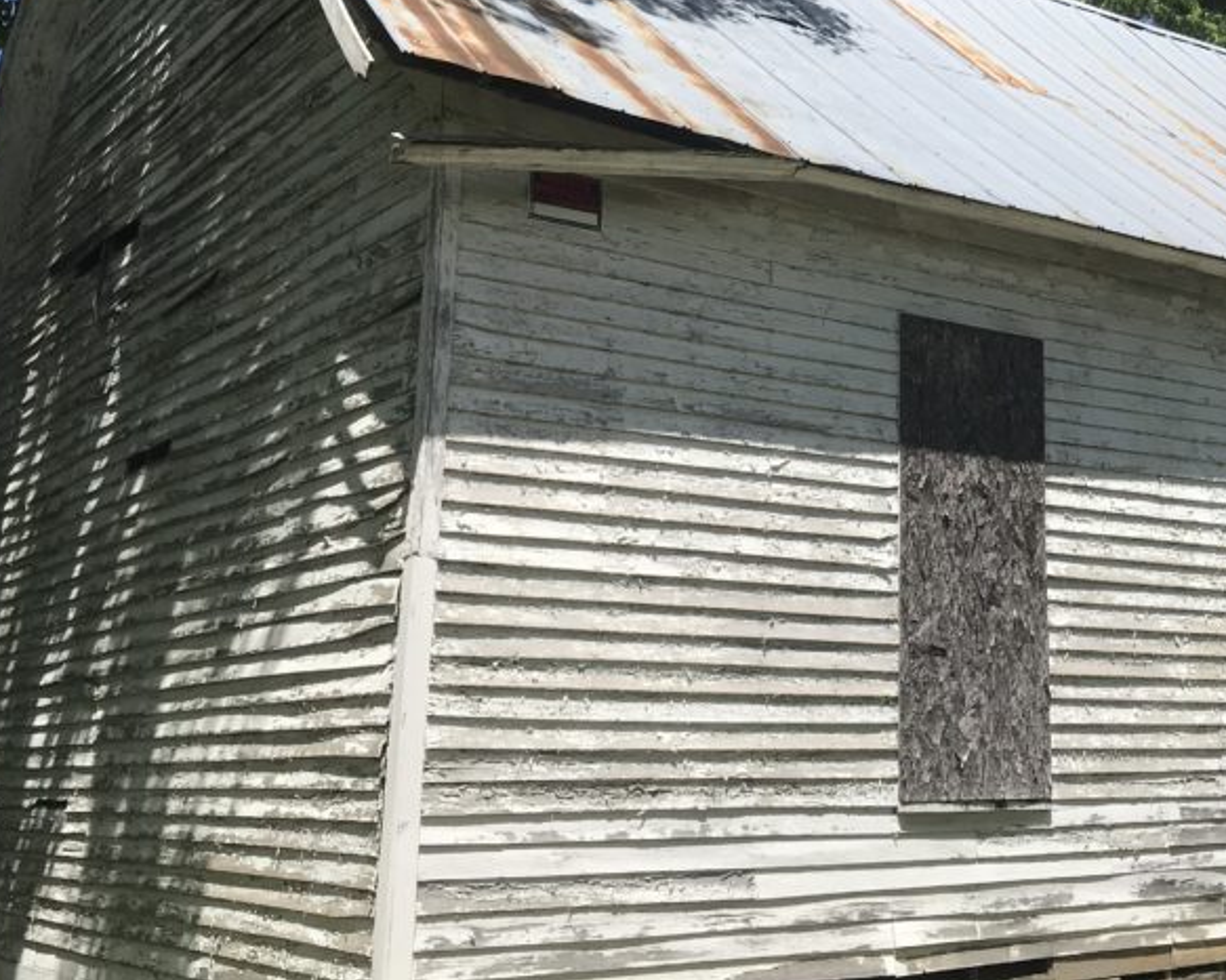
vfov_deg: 31.3
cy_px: 376
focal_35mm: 48
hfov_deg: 38.1
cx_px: 879
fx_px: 1741
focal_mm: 3.99
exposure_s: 1/3096
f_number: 1.8
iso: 20
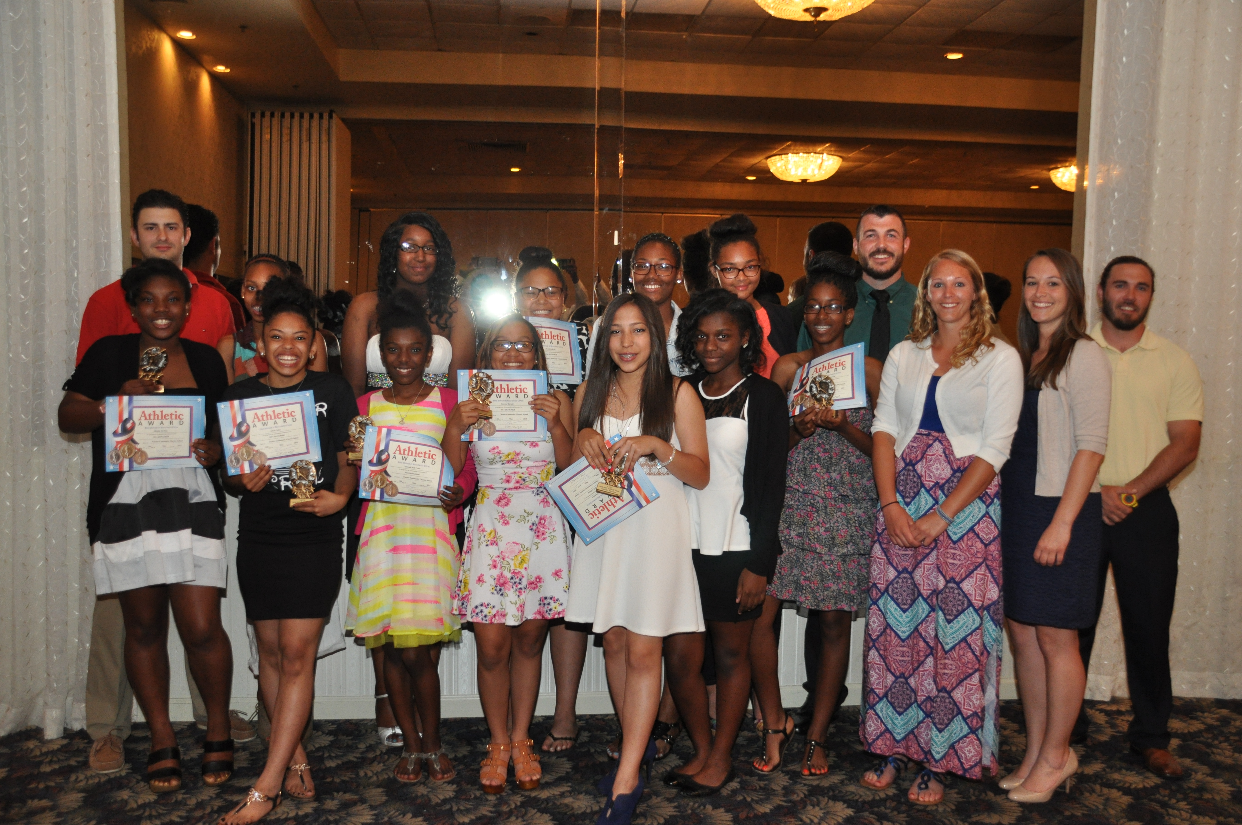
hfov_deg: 57.3
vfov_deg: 39.9
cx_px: 621
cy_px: 412
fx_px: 1137
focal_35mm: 33
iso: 800
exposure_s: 1/60
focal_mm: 22
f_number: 4
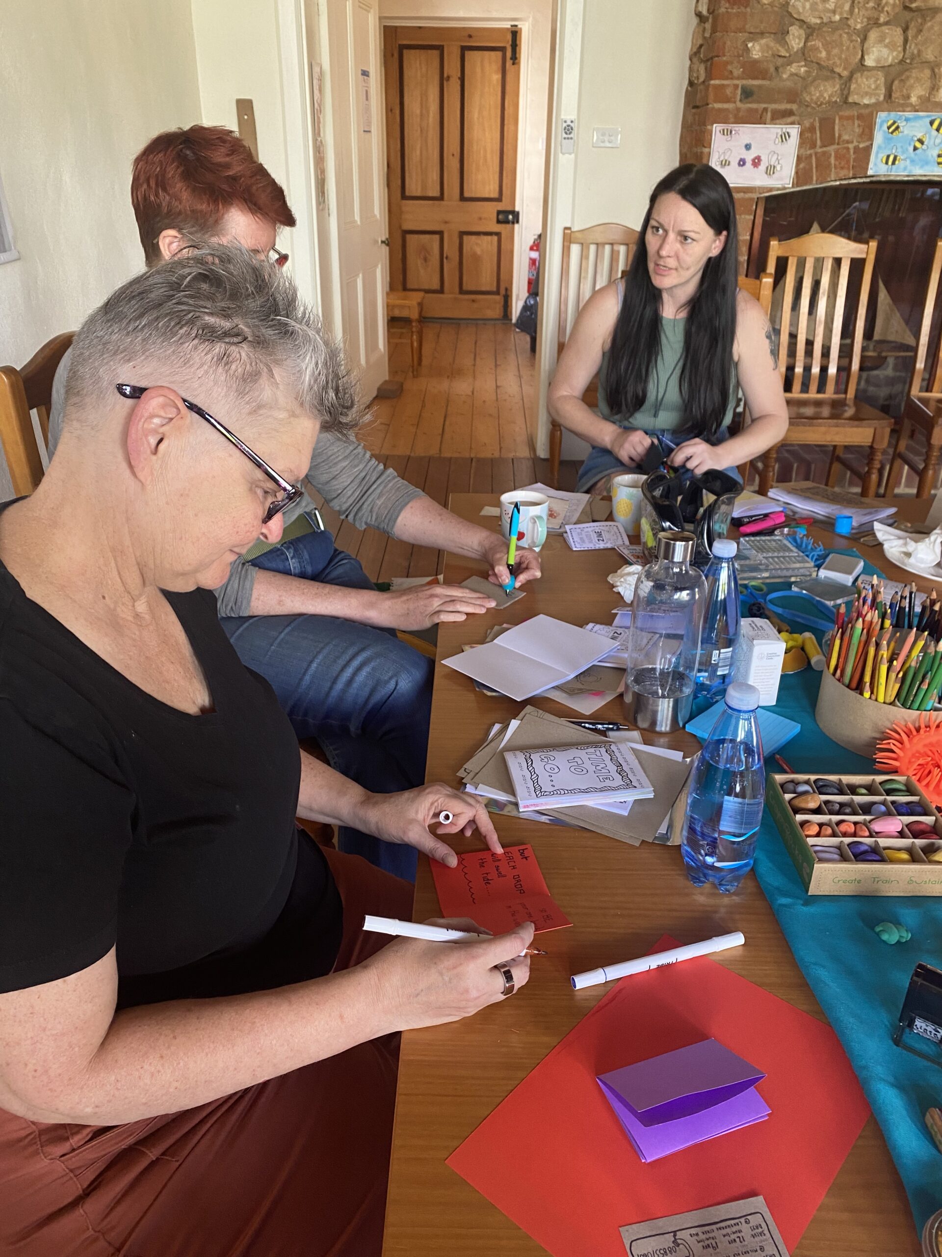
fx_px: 943
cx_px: 471
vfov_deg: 67.3
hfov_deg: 53.1
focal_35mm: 26
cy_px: 628
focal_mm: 4.25
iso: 100
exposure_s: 1/50
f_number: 1.8
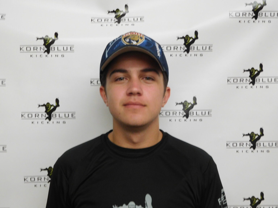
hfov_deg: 42.1
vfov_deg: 32.2
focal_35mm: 45
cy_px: 104
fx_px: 361
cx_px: 139
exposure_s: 1/25
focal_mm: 8
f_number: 4
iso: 400
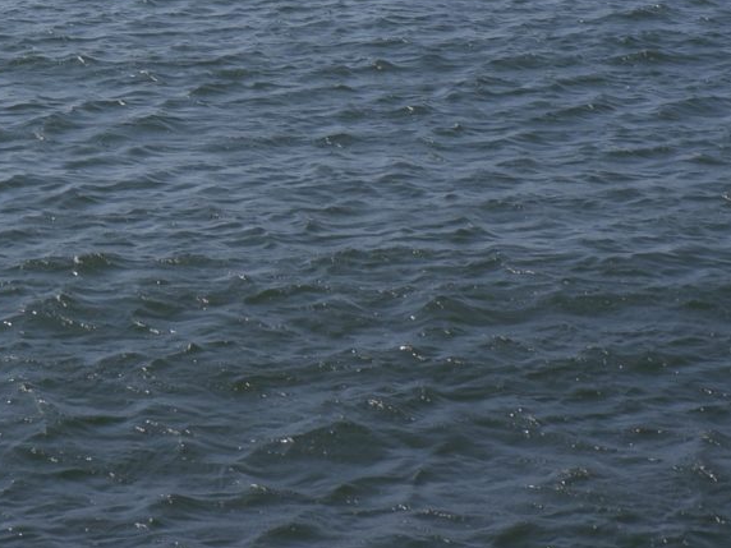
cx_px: -119
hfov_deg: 14.8
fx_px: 2724
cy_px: -521
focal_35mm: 129
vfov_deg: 10.6
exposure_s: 1/500
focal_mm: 20.3
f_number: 10
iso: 200
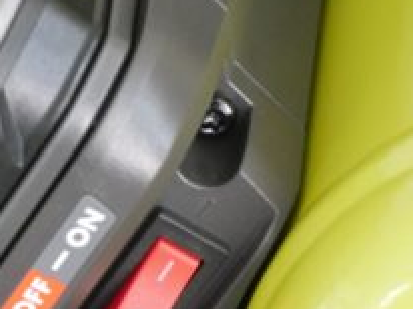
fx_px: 5303
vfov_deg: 3.3
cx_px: 127
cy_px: 383
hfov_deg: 4.5
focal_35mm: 445
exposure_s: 1/60
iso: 3200
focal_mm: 73
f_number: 5.4
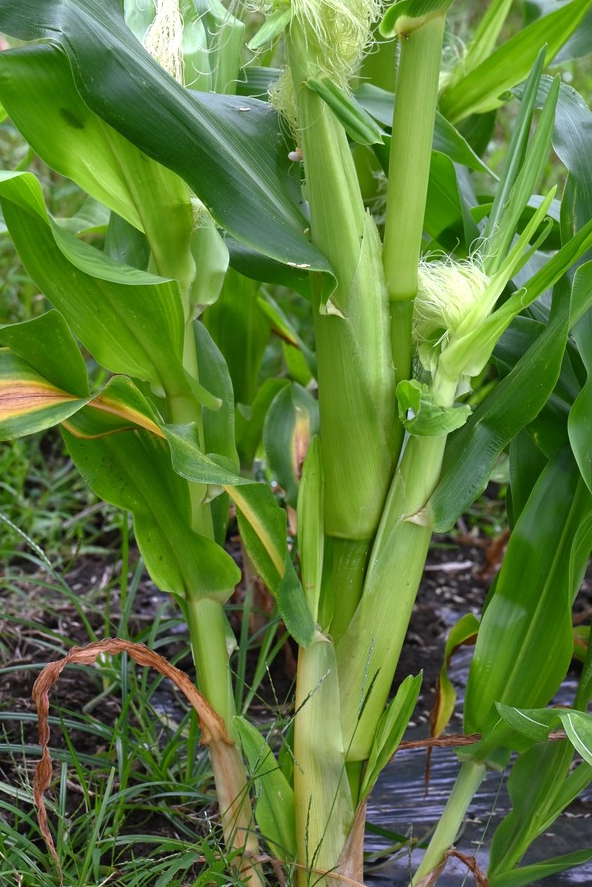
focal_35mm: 203
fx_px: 5003
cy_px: 379
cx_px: 324
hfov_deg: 6.8
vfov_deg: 10.1
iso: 800
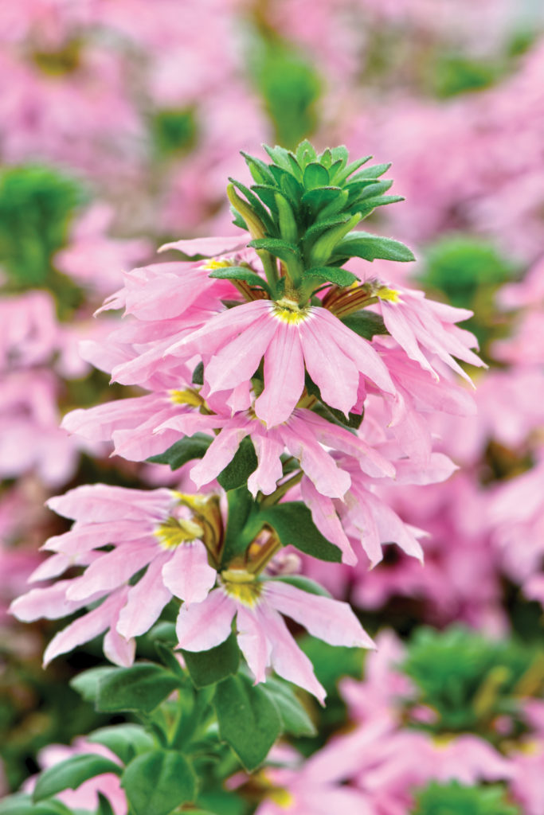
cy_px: 408
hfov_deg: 8.7
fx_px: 3569
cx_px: 272
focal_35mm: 158
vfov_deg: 13.0
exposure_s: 1/30
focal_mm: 105
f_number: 13
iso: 100
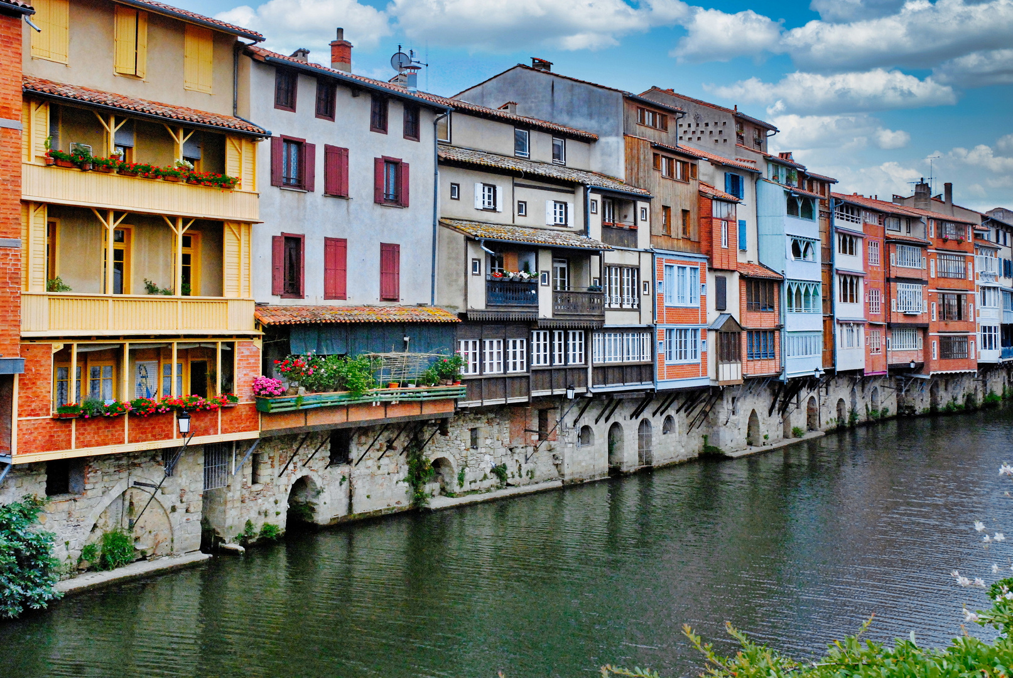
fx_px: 1141
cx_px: 506
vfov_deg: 33.1
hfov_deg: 47.9
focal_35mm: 40
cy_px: 339
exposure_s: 1/500
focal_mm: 27
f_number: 11
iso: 1600
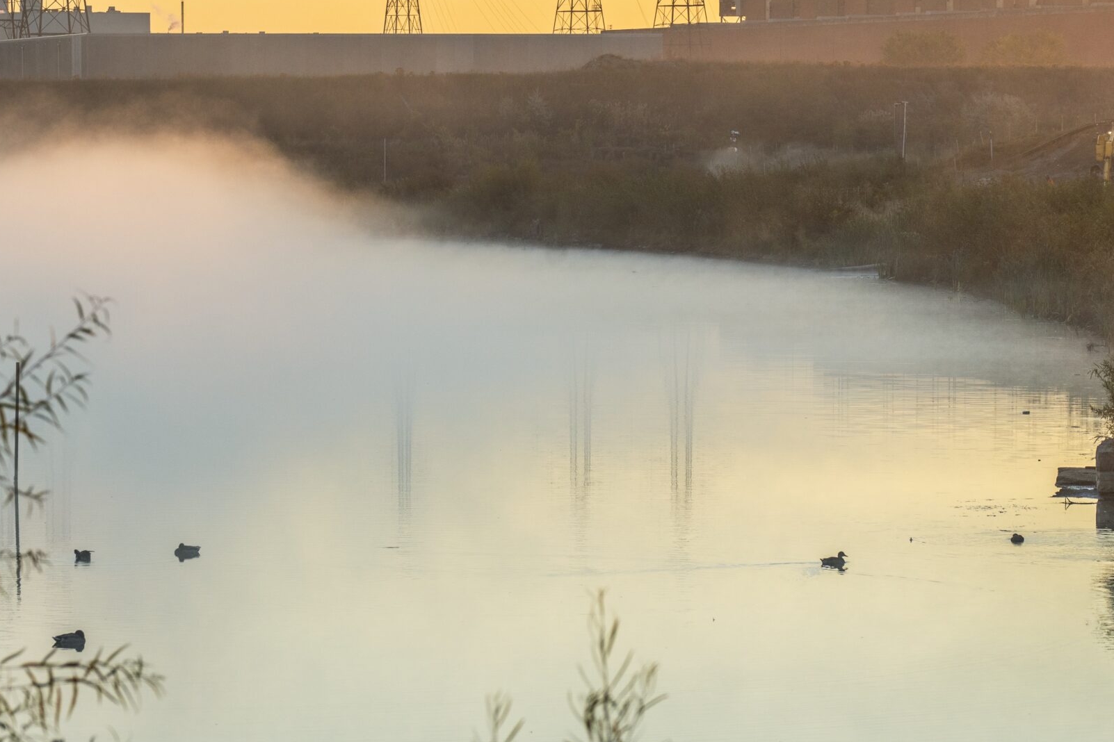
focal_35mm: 179
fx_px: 5539
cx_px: 369
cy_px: 329
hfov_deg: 11.5
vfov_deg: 7.7
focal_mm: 112
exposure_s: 1/320
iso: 400
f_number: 7.1
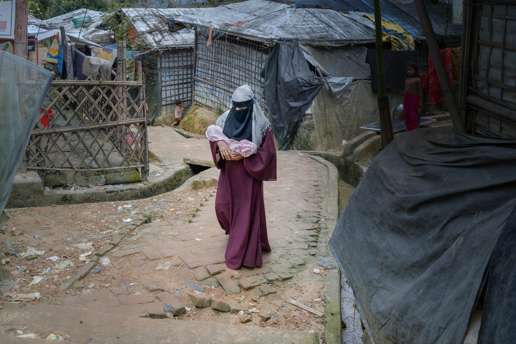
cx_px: 258
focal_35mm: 35
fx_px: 502
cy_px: 172
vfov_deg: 37.9
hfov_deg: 54.4
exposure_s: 1/640
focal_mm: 35
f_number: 5.6
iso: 320
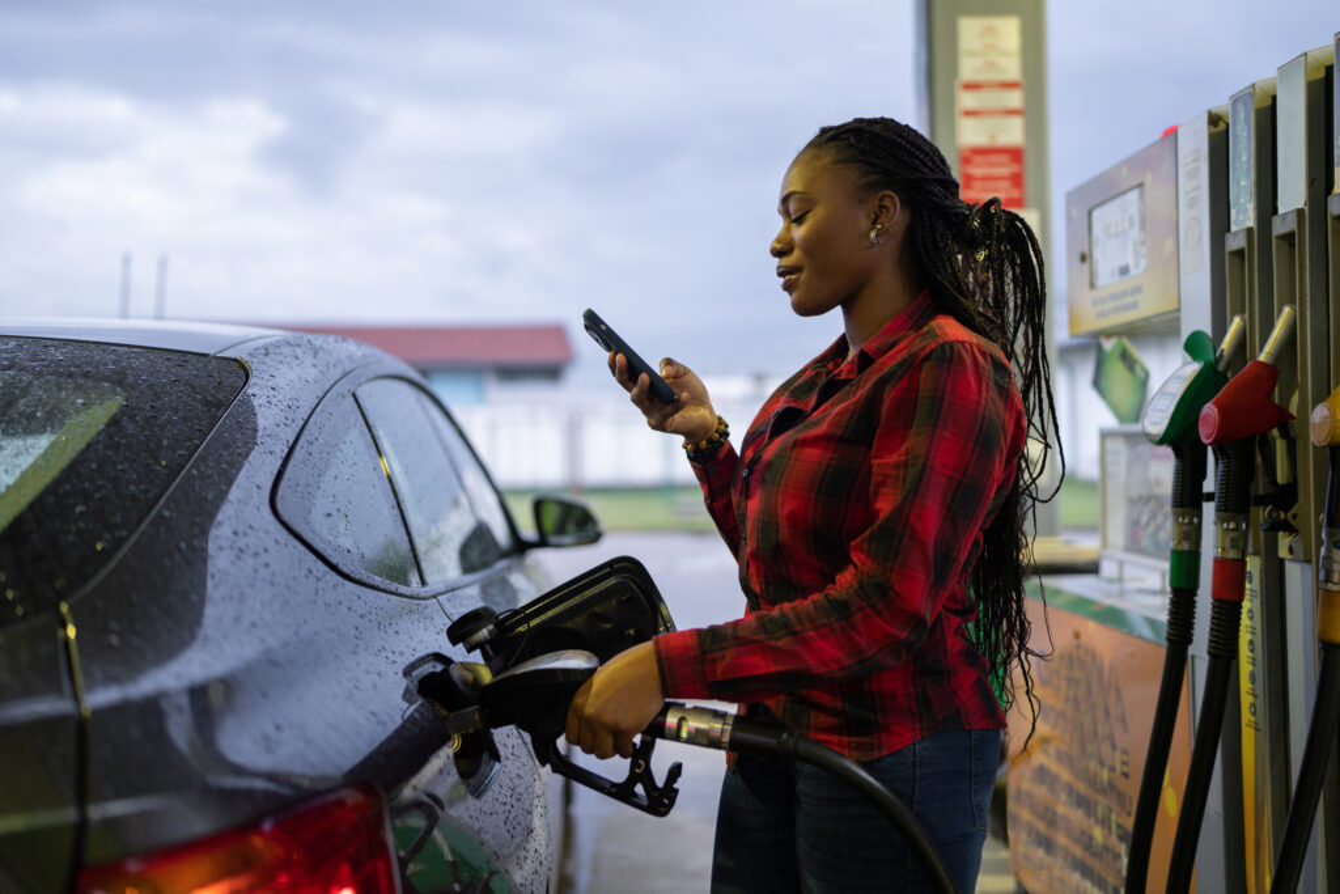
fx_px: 1303
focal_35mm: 35
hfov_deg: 54.4
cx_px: 670
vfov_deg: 37.9
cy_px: 447
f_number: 1.4
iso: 640
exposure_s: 1/320
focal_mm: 35
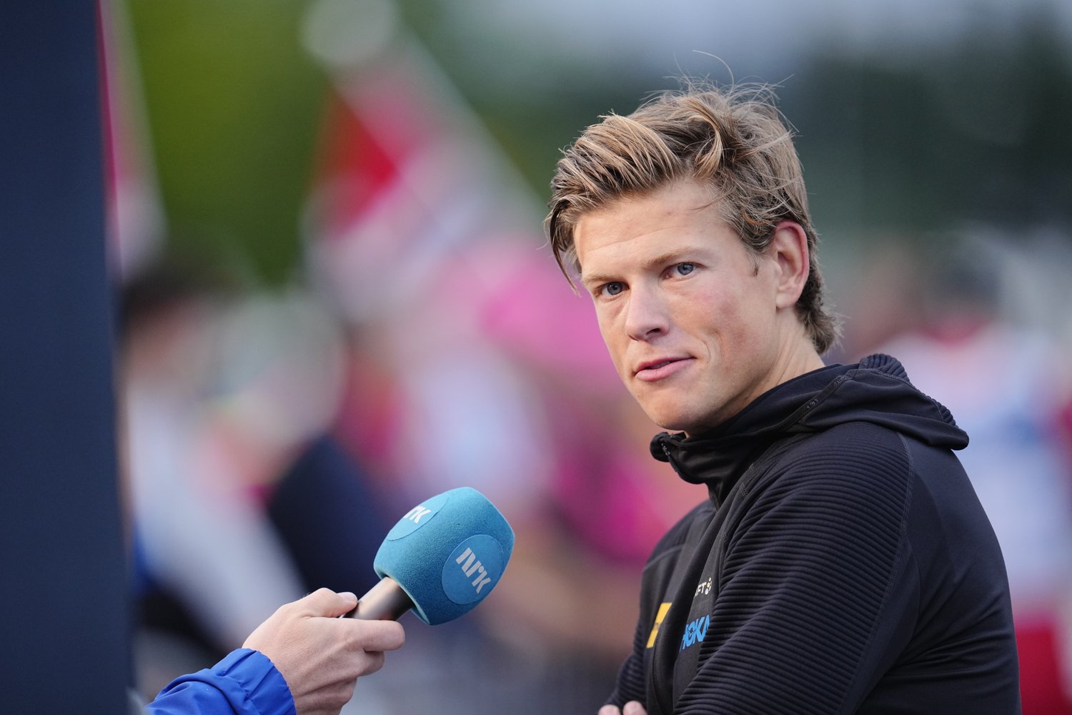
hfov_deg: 5.2
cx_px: 536
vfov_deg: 3.4
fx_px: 11910
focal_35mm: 400
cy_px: 358
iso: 1250
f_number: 2.8
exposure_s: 1/400
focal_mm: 400
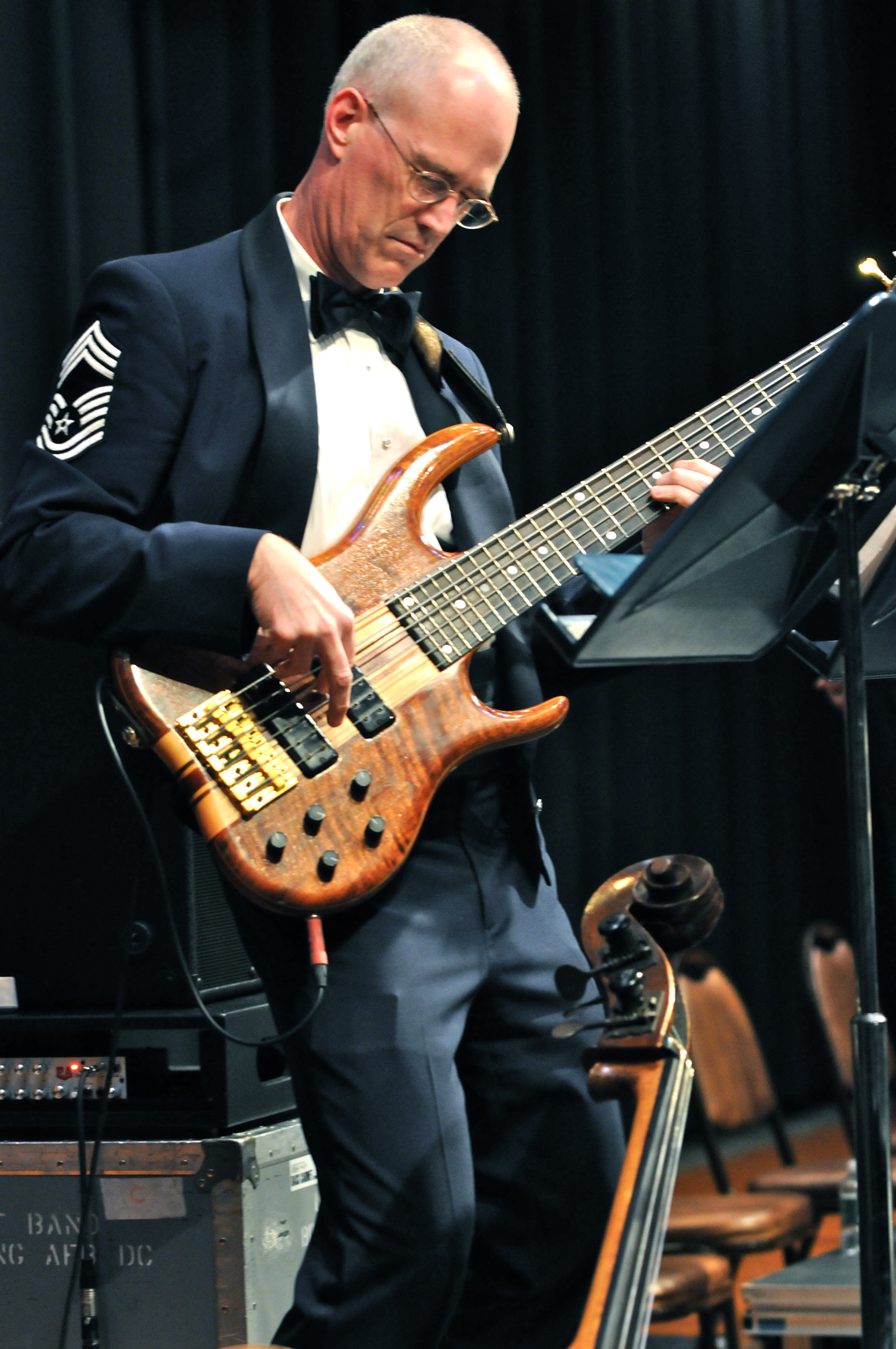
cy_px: 674
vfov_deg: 15.9
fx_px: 4828
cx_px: 448
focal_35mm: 129
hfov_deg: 10.6
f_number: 3.5
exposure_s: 1/100
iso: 1250
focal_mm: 86
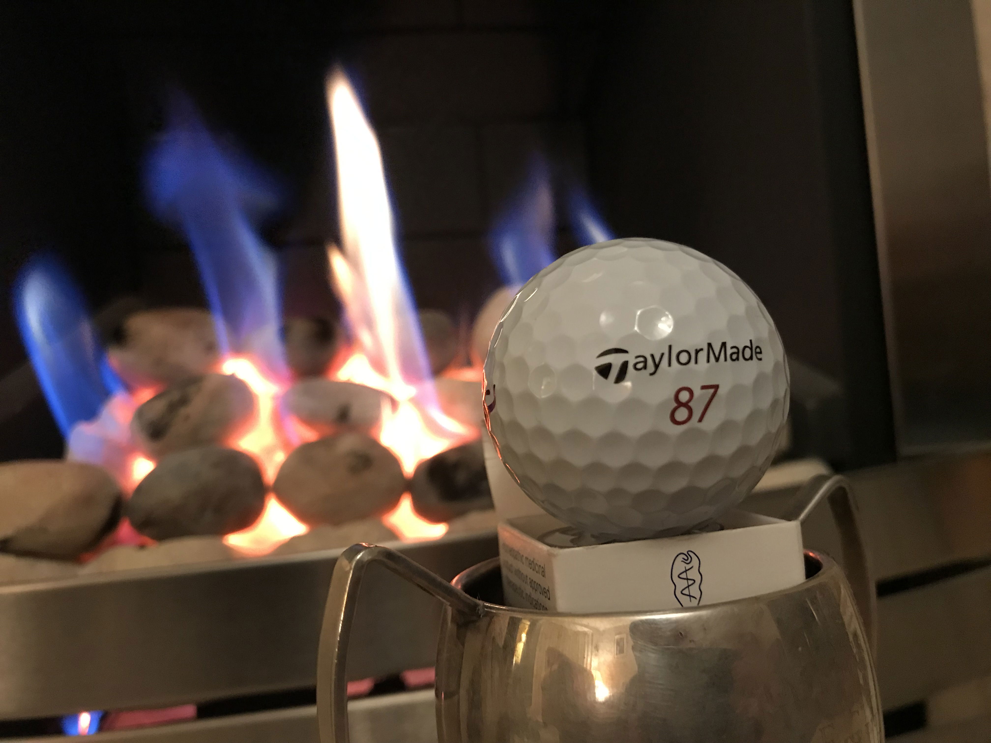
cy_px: 372
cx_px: 496
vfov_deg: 49.7
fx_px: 802
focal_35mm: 28
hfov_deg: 63.4
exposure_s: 1/7
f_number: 1.8
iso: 80
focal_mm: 3.99
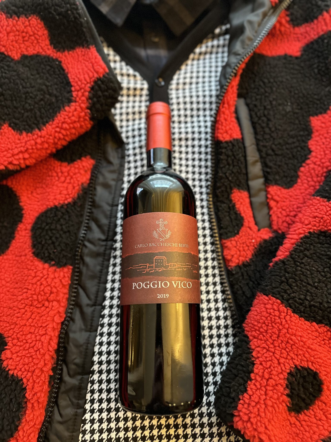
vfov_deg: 71.6
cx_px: 166
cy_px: 221
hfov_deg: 56.8
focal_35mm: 24
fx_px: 306
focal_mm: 6.86
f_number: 1.78
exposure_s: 1/33
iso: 640
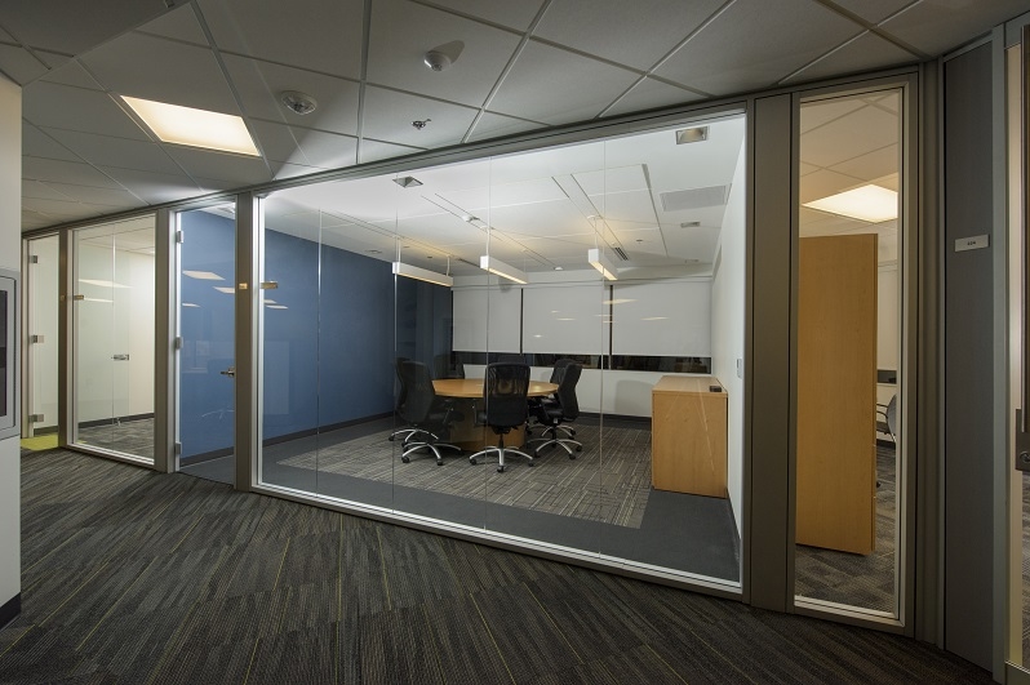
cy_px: 342
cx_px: 515
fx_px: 400
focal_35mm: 14
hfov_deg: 104.3
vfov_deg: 81.1
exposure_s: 1/100
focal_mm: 14
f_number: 7.1
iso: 1250
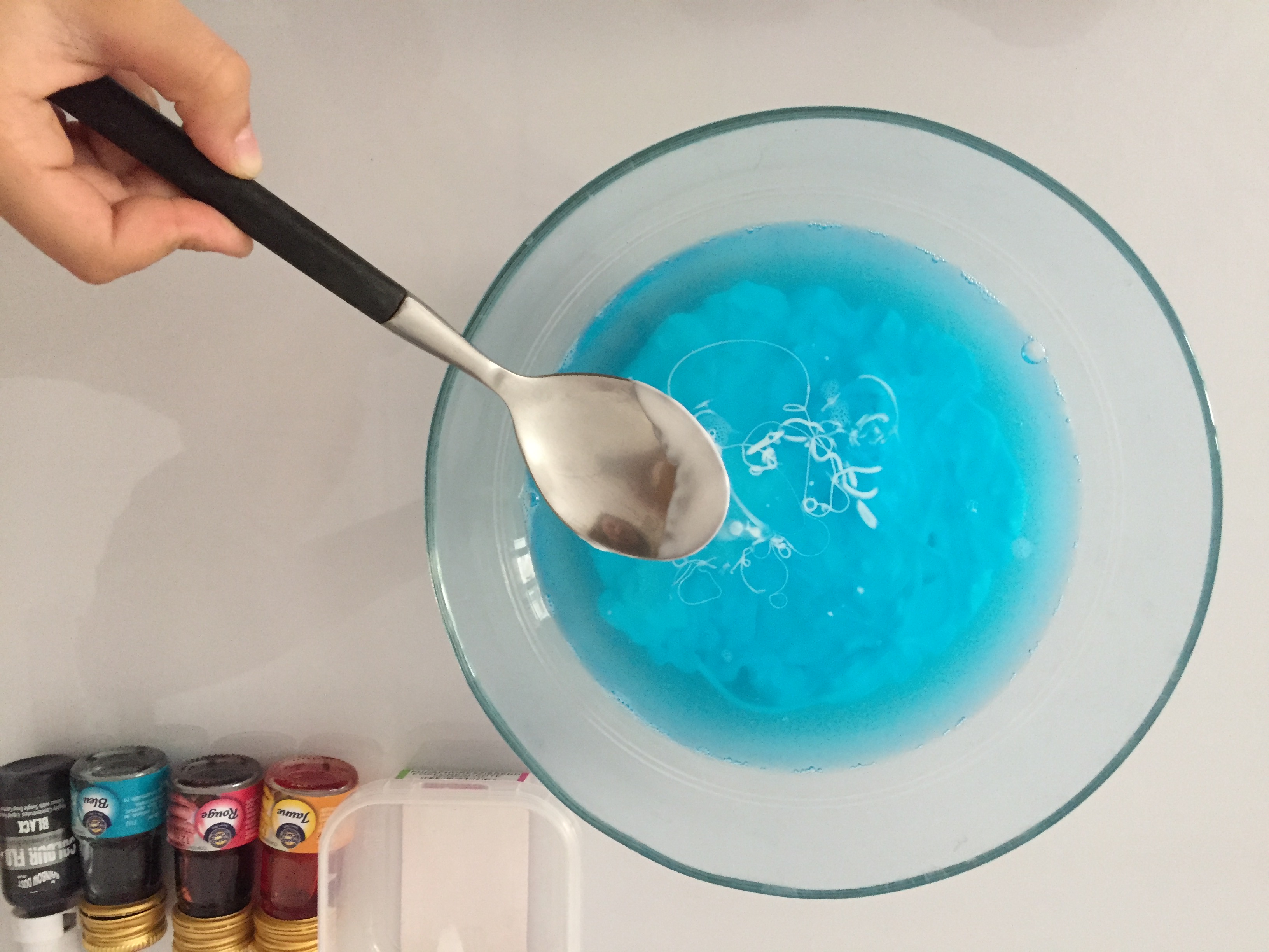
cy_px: 476
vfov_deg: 48.2
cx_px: 634
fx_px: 1063
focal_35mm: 29
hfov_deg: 61.7
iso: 320
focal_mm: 4.15
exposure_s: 1/33
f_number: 2.2
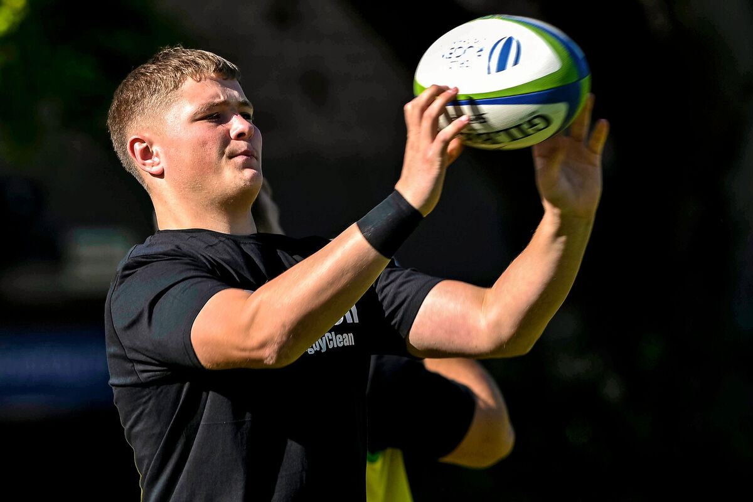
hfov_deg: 4.6
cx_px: 376
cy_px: 251
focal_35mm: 450
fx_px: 9412
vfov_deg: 3.1
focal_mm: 300
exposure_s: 1/640
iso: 50
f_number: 4
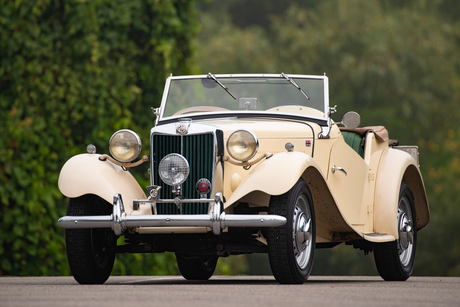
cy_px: 154
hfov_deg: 4.6
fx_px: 5752
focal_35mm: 450
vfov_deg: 3.1
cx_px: 230
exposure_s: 1/160
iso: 100
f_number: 5.6
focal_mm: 450
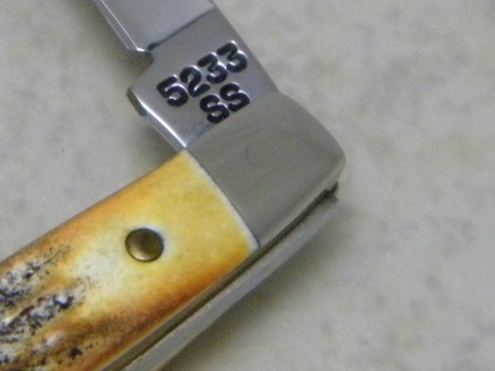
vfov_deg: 4.5
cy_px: 66
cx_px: 217
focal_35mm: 328
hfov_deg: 6.0
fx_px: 4689
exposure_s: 1/42.6
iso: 800
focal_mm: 26.8
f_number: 5
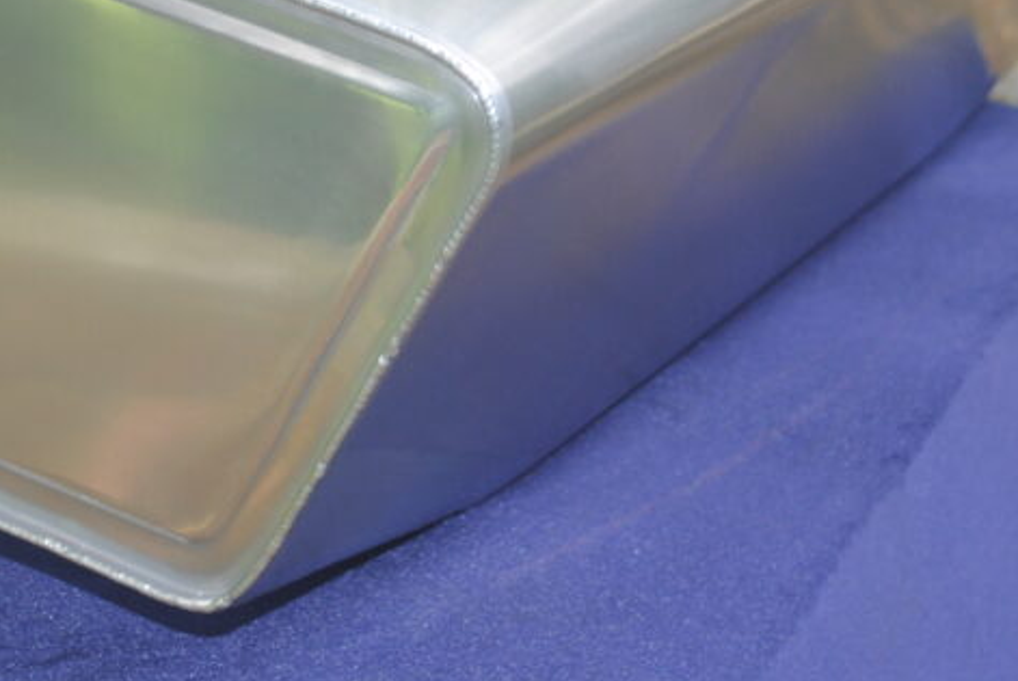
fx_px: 3229
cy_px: 92
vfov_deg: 12.0
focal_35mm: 114
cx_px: 413
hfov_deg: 17.9
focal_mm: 35
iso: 200
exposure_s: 1/100
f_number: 5
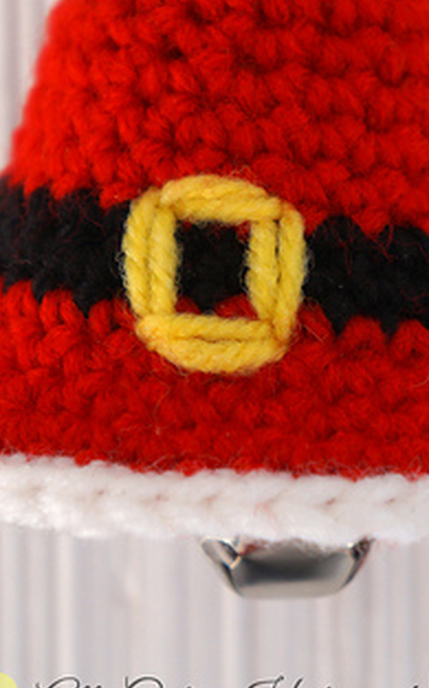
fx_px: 3226
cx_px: 218
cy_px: 90
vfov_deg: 12.1
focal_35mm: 172
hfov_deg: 7.6
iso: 320
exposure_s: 1/160
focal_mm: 55
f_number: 5.6
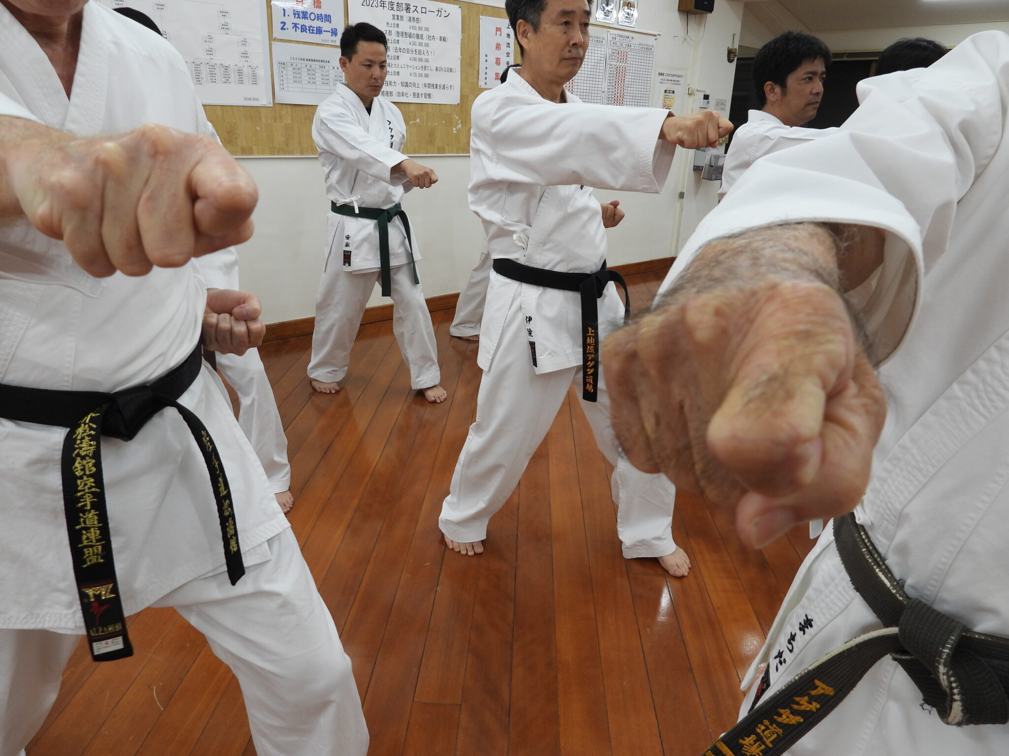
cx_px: 504
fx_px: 700
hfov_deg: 71.6
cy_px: 378
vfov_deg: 56.8
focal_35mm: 24
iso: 100
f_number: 2.8
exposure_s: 1/50
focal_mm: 4.3
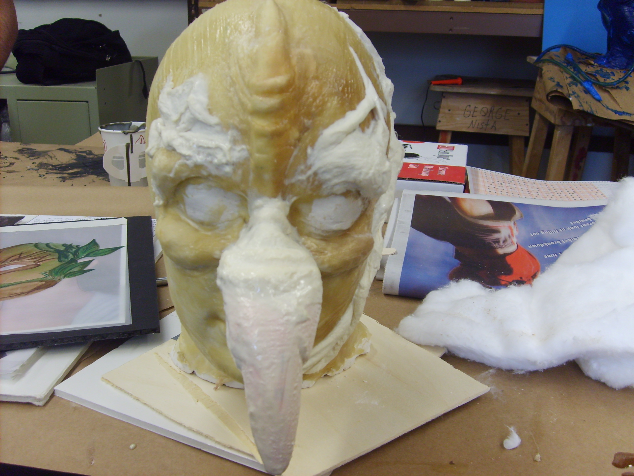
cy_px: 238
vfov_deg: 40.7
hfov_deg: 52.6
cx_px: 317
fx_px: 641
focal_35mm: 35
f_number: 2.8
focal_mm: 5.8
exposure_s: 1/30
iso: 96
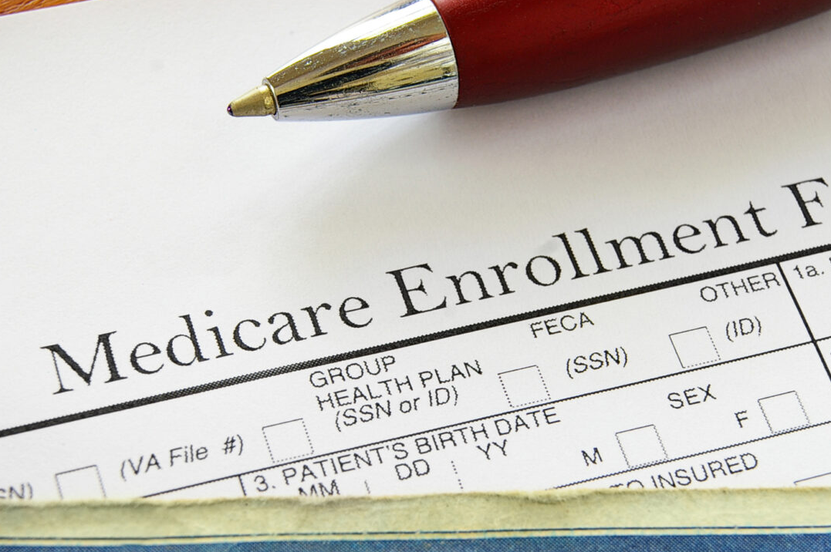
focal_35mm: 107
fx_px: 2468
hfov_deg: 19.1
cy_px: 347
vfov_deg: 12.8
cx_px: 415
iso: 200
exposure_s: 4
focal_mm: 50
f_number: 11
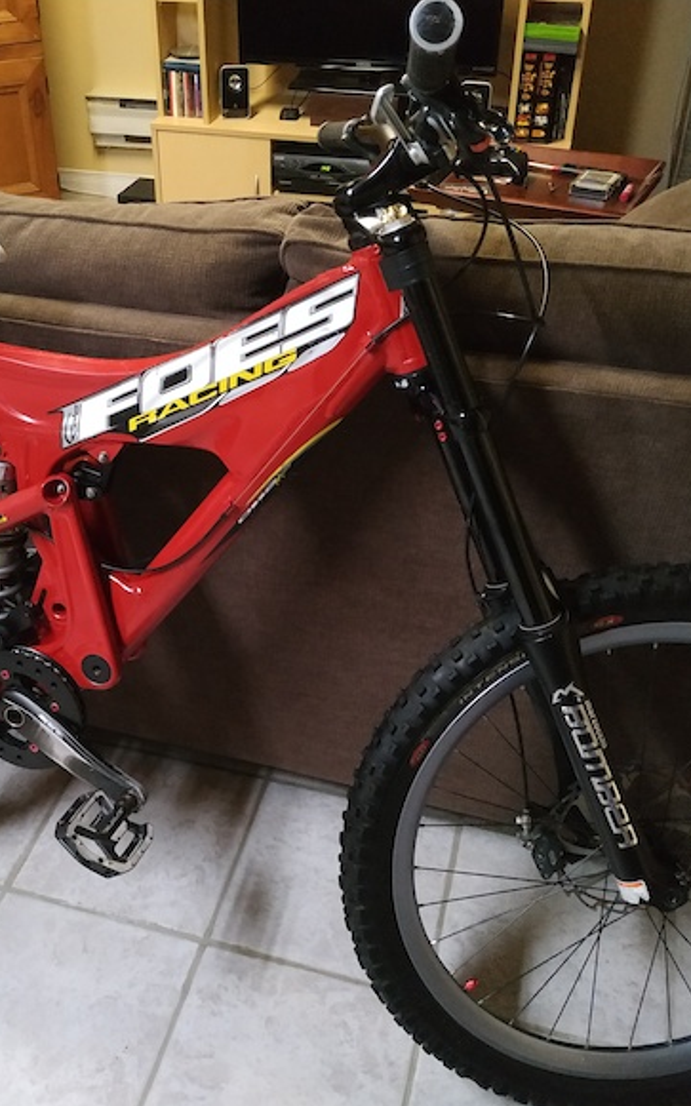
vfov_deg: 55.3
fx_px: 1055
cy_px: 567
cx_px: 261
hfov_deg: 36.1
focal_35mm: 35
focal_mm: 3.94
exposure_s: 1/20
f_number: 1.9
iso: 1600
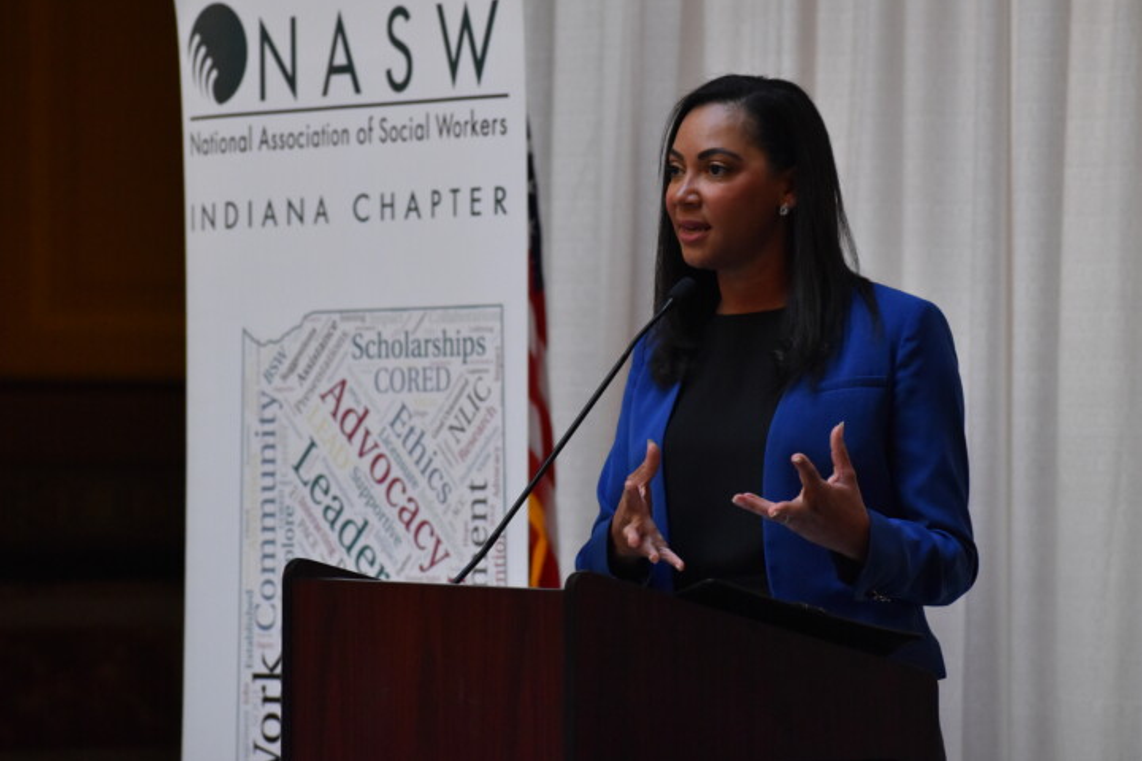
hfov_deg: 10.3
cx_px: 596
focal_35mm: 200
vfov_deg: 6.9
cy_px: 342
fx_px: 6344
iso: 2000
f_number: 4.8
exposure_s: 1/125
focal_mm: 120
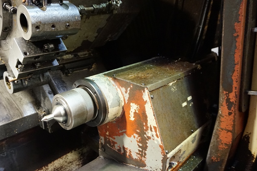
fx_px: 207
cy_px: 103
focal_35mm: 29
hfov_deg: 63.2
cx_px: 104
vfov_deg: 44.7
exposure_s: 1/15
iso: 3200
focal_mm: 16
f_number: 3.5
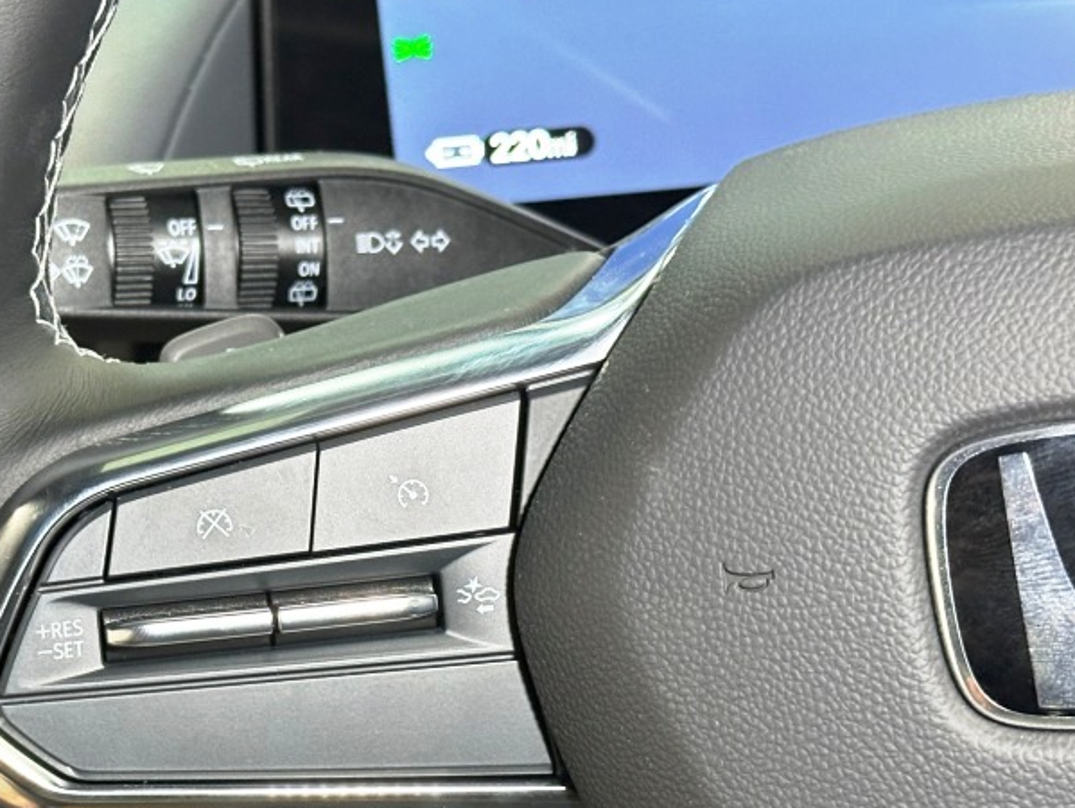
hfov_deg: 23.6
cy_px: 549
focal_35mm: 82
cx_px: 266
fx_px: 2548
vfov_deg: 18.0
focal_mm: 6.86
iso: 500
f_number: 1.78
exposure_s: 1/40
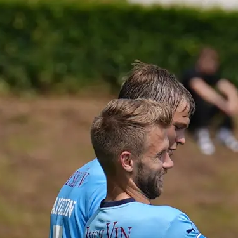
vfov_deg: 1.5
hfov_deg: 1.5
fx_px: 9039
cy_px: 467
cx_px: 166
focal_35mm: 1162
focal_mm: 200
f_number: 4.5
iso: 80
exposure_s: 1/800
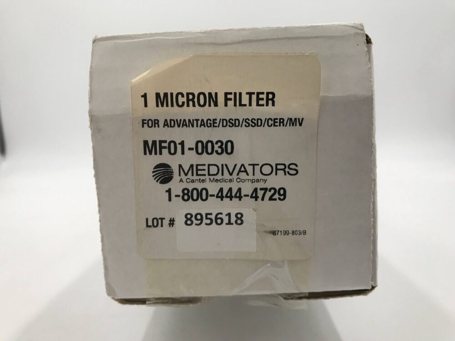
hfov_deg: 63.4
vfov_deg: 49.7
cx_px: 228
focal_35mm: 28
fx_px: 368
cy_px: 170
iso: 25
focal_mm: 3.99
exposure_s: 1/30
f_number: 1.8
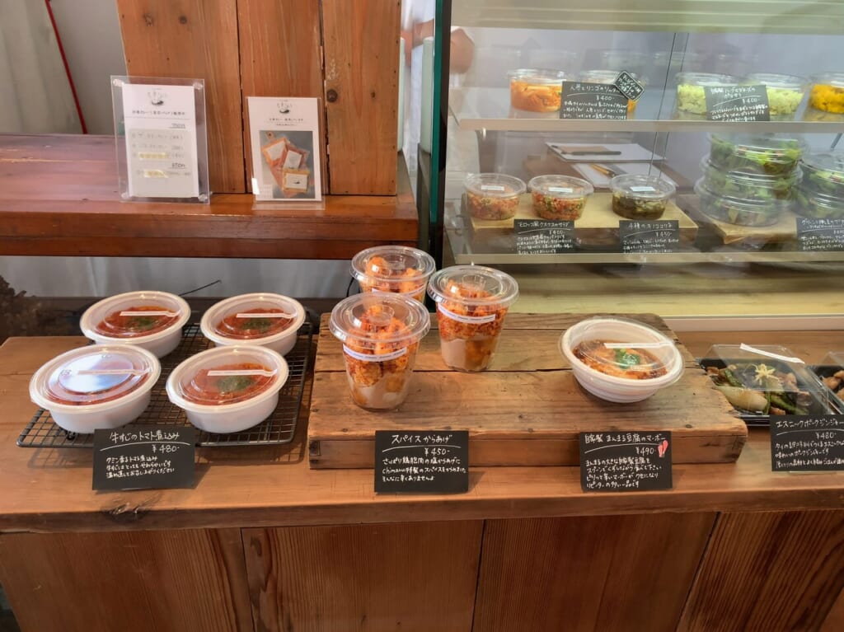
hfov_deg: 67.3
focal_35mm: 26
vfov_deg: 53.0
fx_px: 634
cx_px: 422
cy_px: 316
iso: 64
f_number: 1.8
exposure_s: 1/50
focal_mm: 4.25
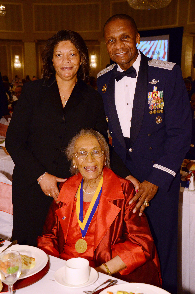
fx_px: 392
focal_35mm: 48
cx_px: 98
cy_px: 147
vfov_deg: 41.2
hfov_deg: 28.0
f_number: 5.6
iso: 2000
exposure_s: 1/60
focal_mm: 32
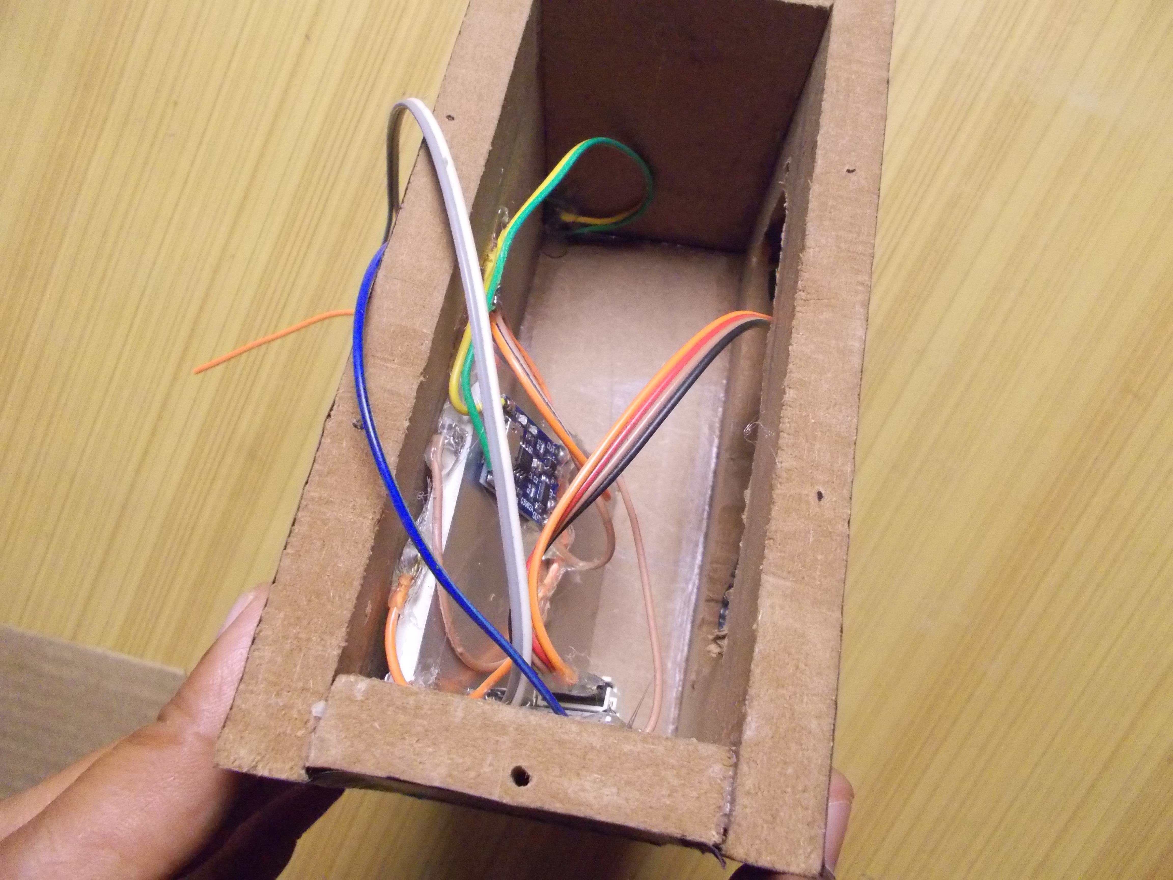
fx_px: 881
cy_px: 440
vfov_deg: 53.1
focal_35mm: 26
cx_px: 586
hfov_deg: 67.3
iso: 800
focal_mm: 4.6
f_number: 3.2
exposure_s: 1/80
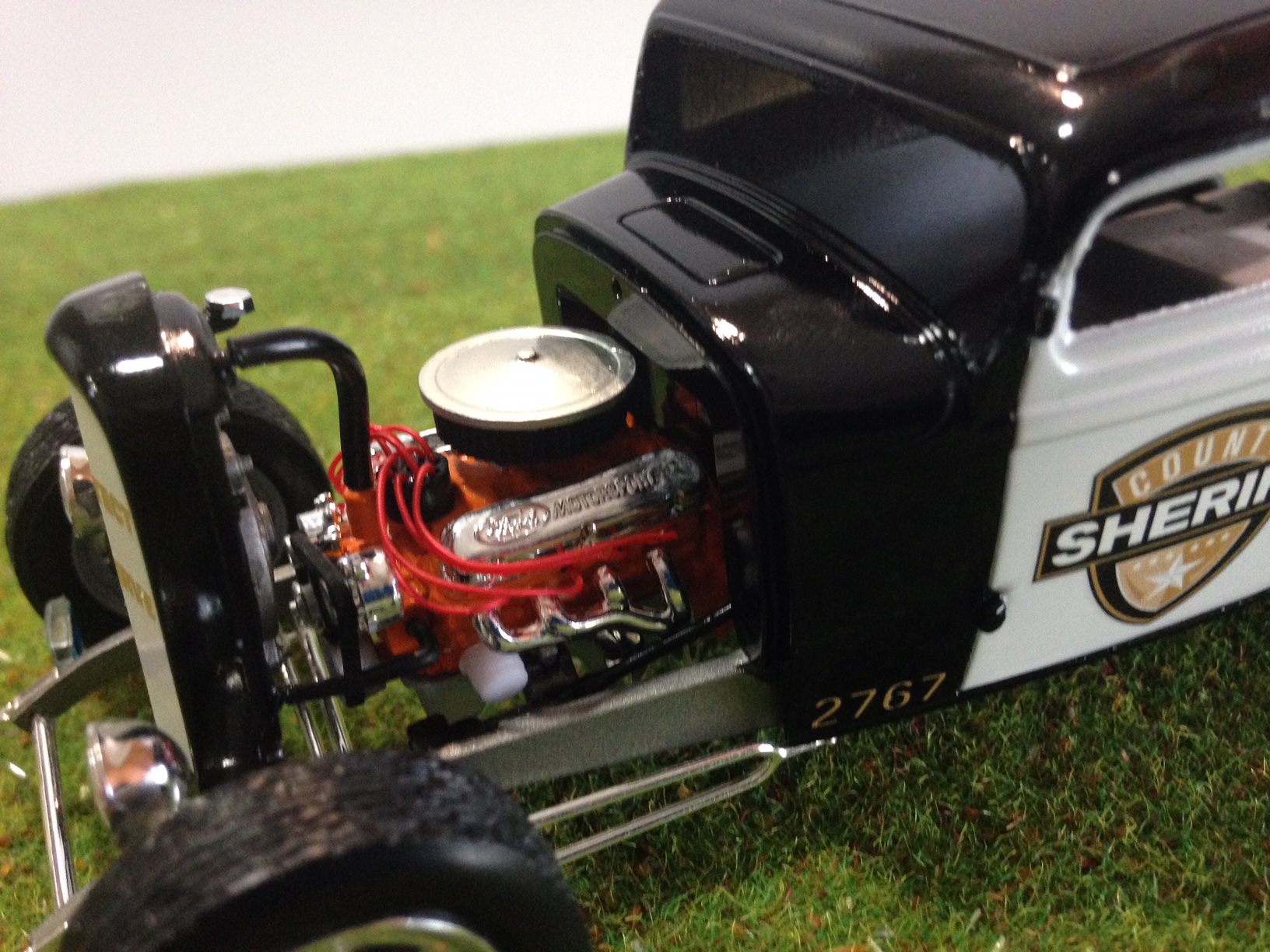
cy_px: 476
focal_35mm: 33
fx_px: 1211
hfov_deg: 55.4
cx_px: 635
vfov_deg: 42.9
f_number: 2.4
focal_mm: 4.12
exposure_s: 1/20
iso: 320
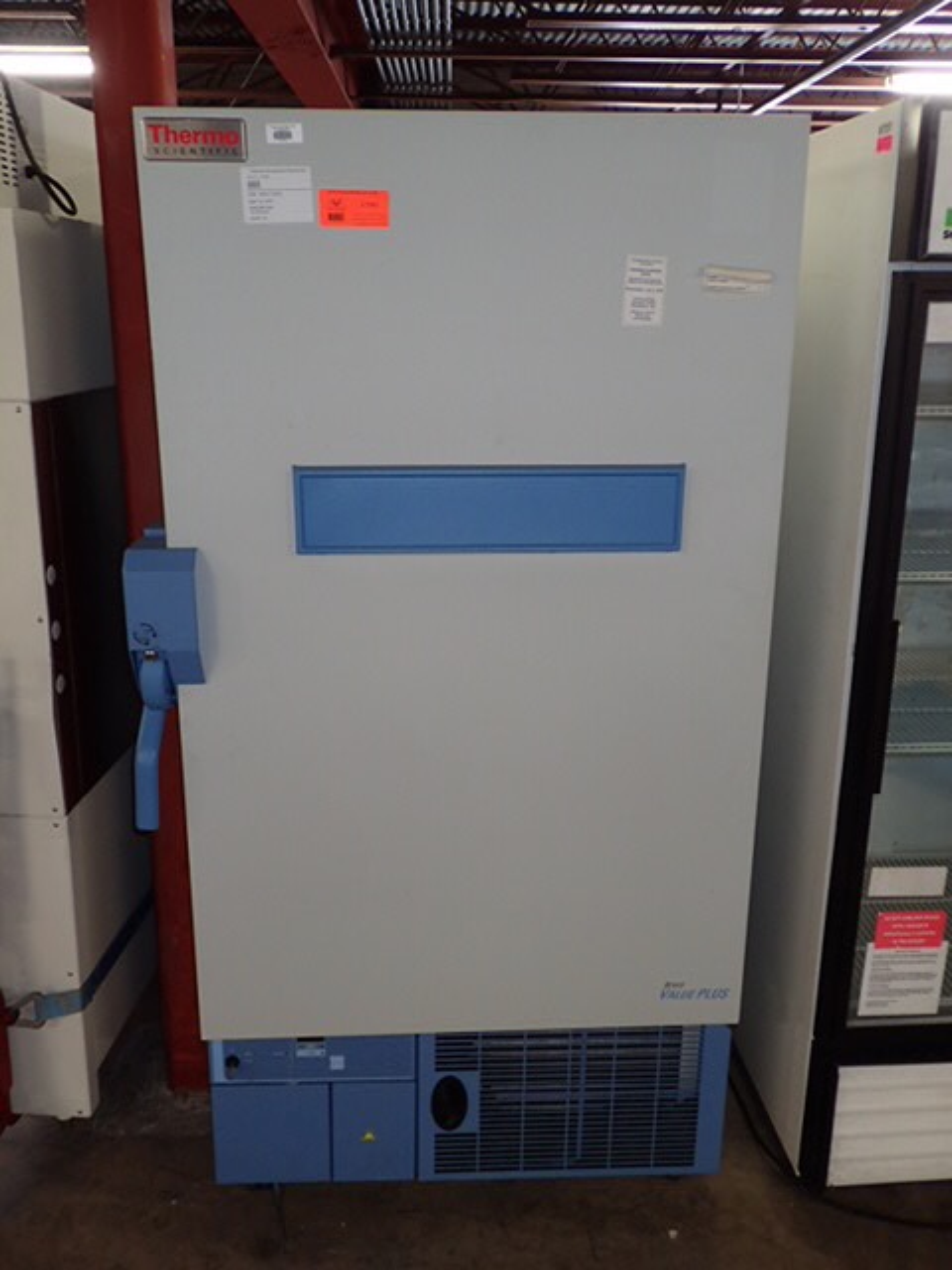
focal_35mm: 30
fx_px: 1100
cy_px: 635
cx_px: 476
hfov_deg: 46.8
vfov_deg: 60.0
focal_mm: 5.5
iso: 200
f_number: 2.3
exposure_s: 1/30
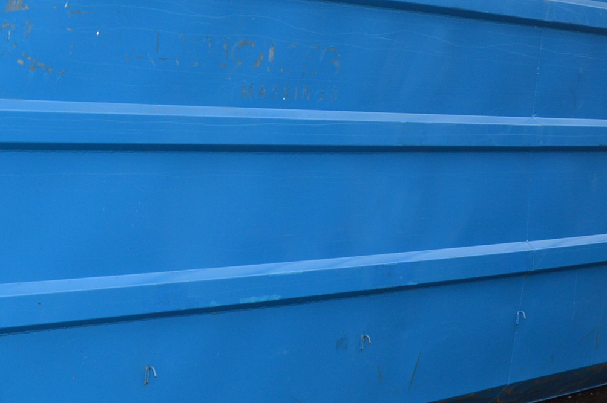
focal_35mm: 81
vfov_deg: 16.8
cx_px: 303
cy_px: 135
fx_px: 1365
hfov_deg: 25.1
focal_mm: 18
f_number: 4
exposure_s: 1/125
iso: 220
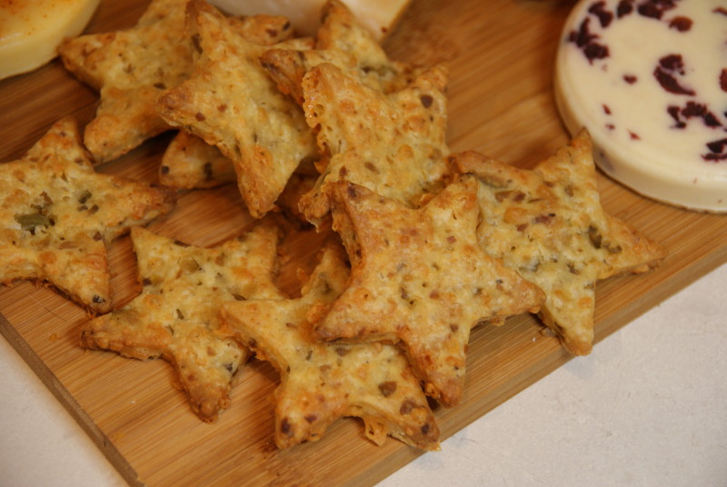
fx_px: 3034
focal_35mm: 150
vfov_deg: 9.2
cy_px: 244
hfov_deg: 13.7
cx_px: 364
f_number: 5.6
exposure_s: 1/60
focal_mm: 100
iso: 400
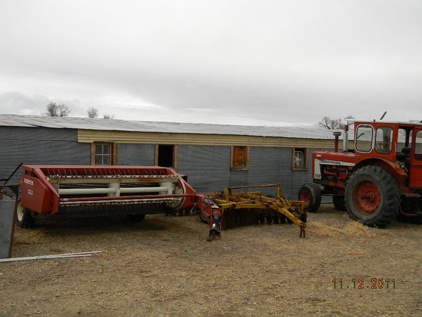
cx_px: 211
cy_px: 158
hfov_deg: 45.8
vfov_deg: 35.1
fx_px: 500
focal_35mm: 41
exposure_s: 1/279
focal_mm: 7.3
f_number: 3.8
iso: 80
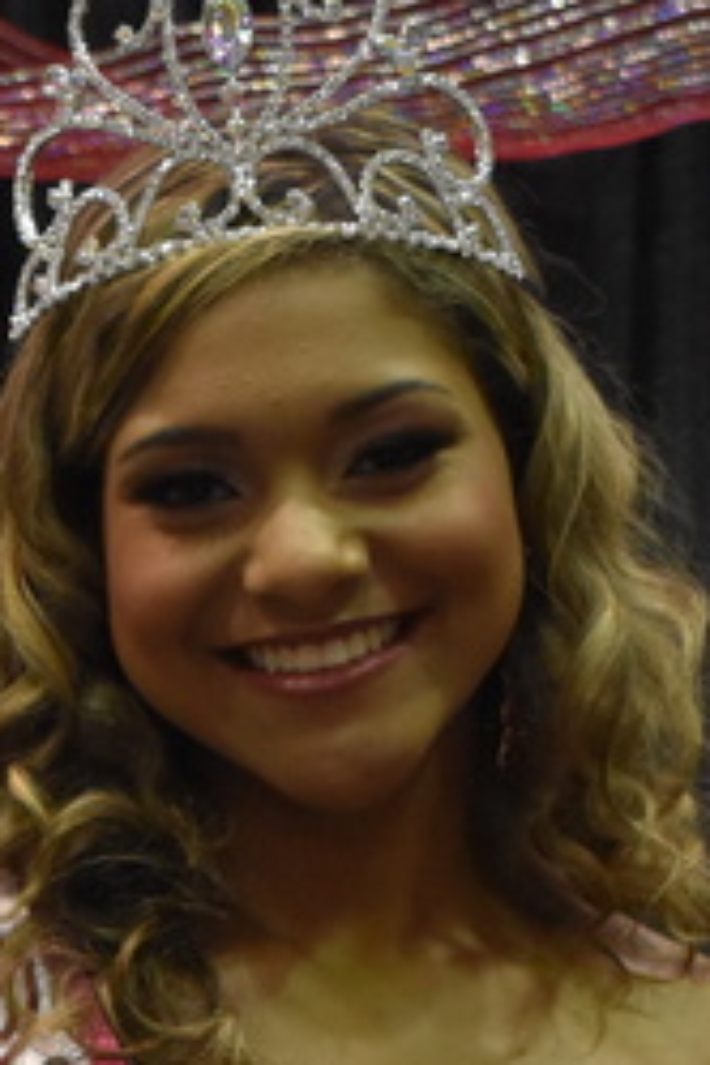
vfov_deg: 11.0
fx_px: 5413
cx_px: 107
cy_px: 1296
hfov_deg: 7.5
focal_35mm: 183
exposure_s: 1/200
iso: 3200
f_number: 4.8
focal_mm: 38
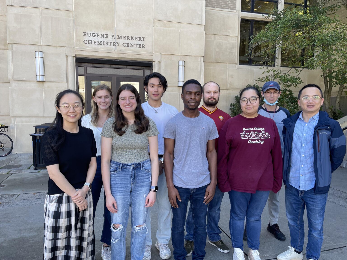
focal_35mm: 26
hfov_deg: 67.3
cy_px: 130
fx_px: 261
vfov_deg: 53.1
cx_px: 174
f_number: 1.6
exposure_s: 1/294
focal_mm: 5.1
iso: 32
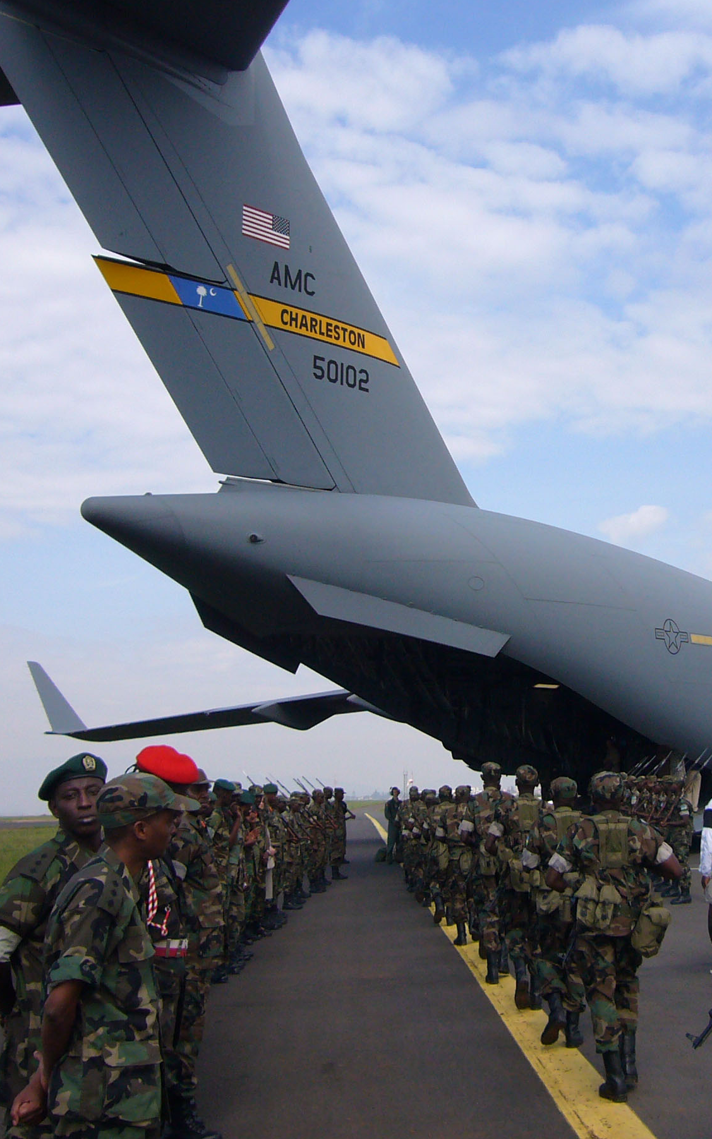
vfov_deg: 41.8
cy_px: 548
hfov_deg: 26.6
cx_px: 524
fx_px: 1490
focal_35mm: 48
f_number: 5.6
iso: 80
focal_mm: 4.7
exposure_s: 1/320
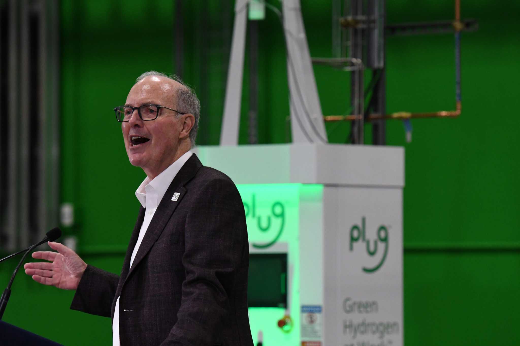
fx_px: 3574
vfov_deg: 5.6
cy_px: 173
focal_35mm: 248
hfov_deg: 8.3
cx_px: 260
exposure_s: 1/400
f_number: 4
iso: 4000
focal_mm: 165
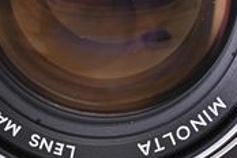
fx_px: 2778
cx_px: 90
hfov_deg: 4.9
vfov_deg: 3.2
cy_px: -84
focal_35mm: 422
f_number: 16
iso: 100
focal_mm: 105
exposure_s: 1/200
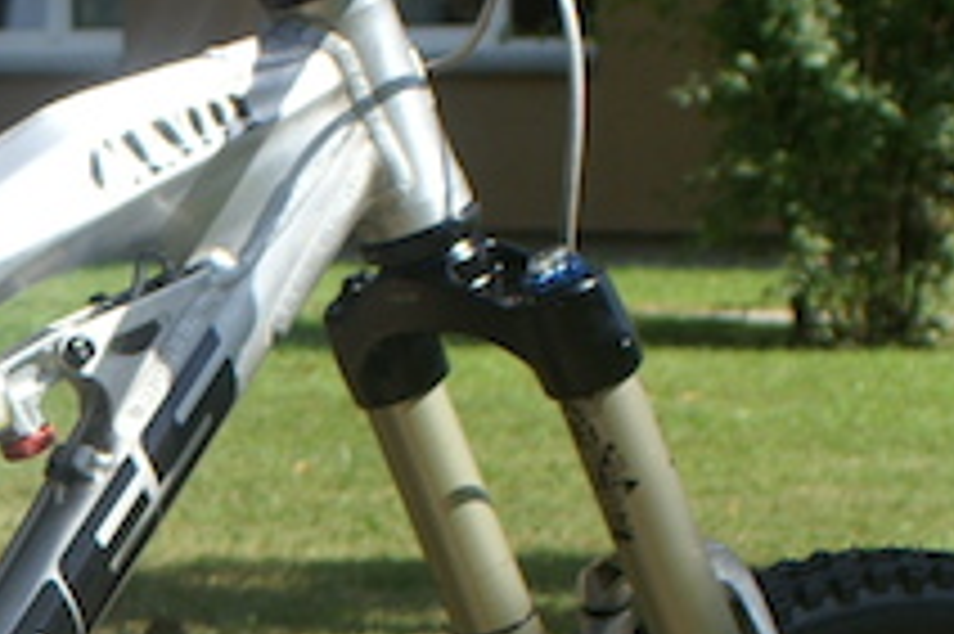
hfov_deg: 9.2
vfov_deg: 6.3
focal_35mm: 217
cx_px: -580
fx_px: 5746
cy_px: 906
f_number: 7.1
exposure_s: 1/250
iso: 100
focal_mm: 30
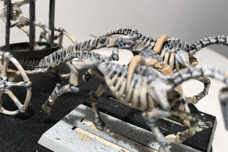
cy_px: 63
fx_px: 234
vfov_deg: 35.9
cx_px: 106
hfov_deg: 51.8
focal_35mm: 37
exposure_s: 1/100
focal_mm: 3.99
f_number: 1.8
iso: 40
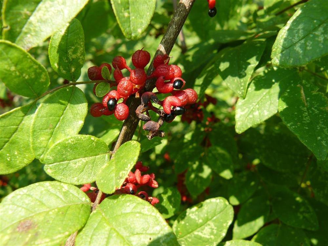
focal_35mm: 36
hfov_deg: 51.4
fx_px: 341
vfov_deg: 39.7
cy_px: 123
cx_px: 164
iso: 100
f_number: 4
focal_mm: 6
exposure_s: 1/160
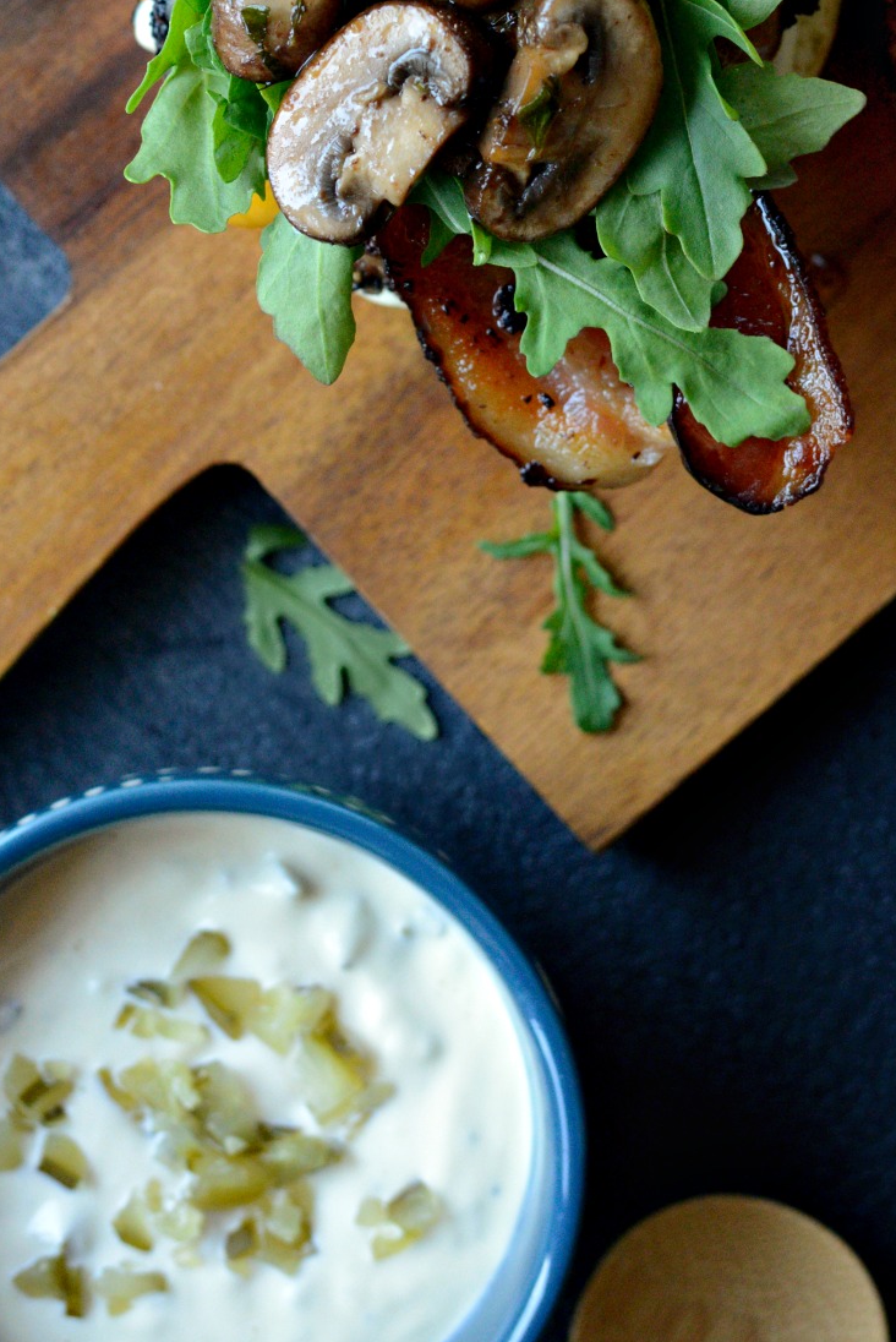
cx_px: 434
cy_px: 36
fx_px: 3691
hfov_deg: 13.8
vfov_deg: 20.0
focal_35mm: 99
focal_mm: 50
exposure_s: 1/500
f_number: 4.5
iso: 3200
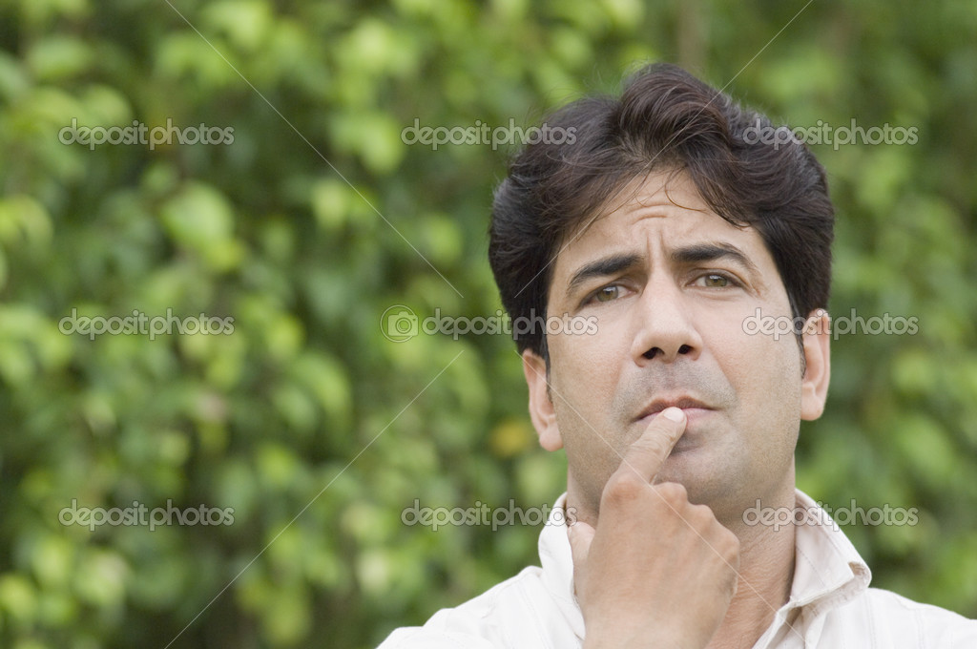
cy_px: 324
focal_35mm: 188
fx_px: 5082
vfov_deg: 7.3
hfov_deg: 11.0
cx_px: 488
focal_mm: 125
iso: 400
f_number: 4
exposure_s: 1/400
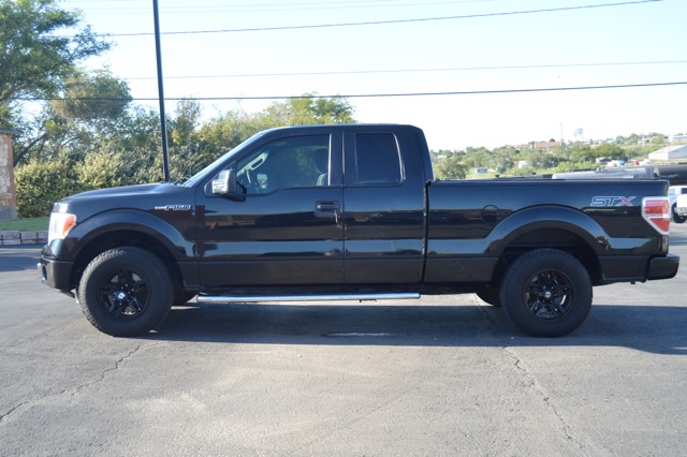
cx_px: 344
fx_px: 744
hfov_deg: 49.6
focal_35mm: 39
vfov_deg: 34.2
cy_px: 228
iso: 100
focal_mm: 26
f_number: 5.6
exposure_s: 1/125
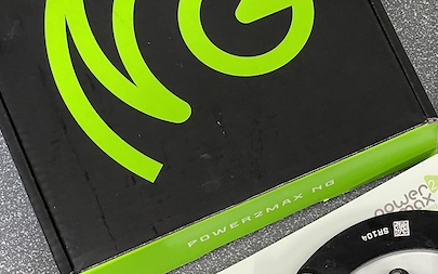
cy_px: 196
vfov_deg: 12.0
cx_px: 409
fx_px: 1301
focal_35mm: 109
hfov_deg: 18.7
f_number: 2
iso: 200
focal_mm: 6
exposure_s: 1/120
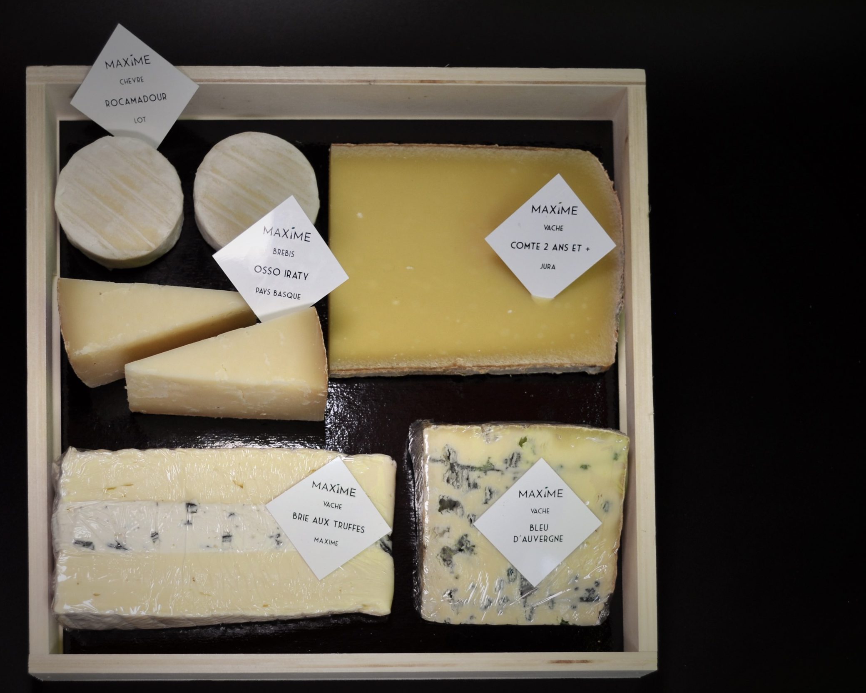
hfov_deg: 41.0
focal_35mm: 45
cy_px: 354
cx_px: 350
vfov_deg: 33.4
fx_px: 1153
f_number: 4.2
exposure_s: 1/125
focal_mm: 26
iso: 250
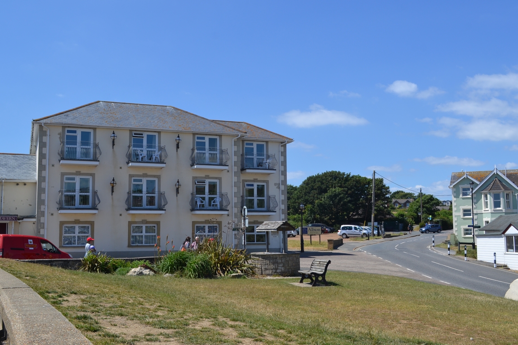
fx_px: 561
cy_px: 172
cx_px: 259
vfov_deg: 34.2
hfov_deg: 49.6
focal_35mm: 39
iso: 100
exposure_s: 1/250
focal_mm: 26
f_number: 8
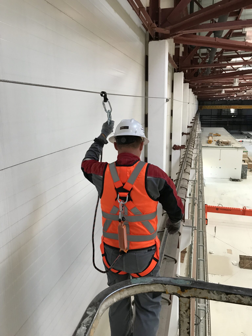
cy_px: 168
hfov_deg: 49.7
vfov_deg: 63.4
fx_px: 272
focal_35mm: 28
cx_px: 126
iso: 32
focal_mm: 3.99
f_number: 1.8
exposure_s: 1/25
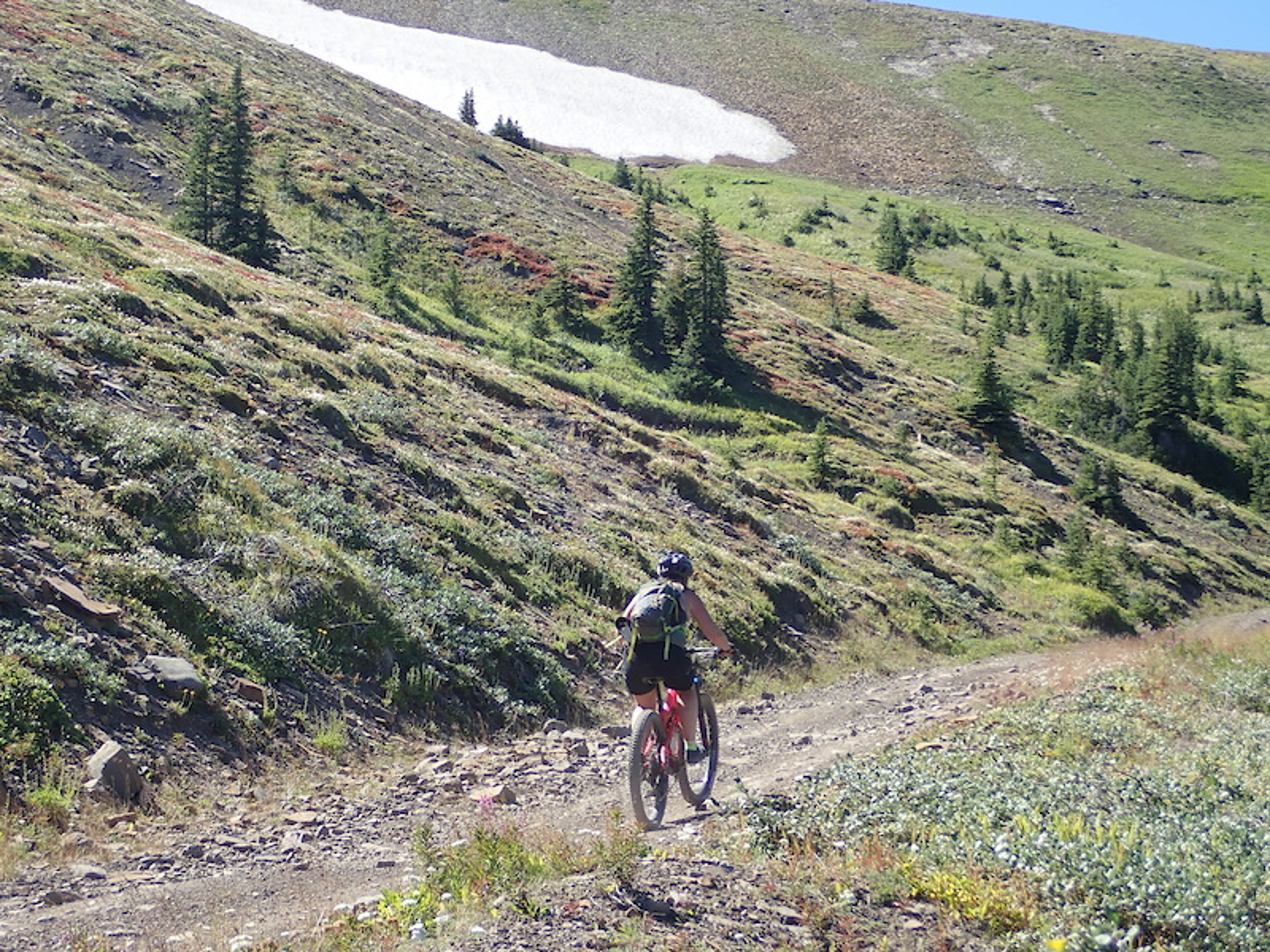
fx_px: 2715
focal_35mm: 74
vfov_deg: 19.9
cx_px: 635
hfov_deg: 26.3
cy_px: 476
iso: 100
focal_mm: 13.47
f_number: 4.2
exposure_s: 1/250
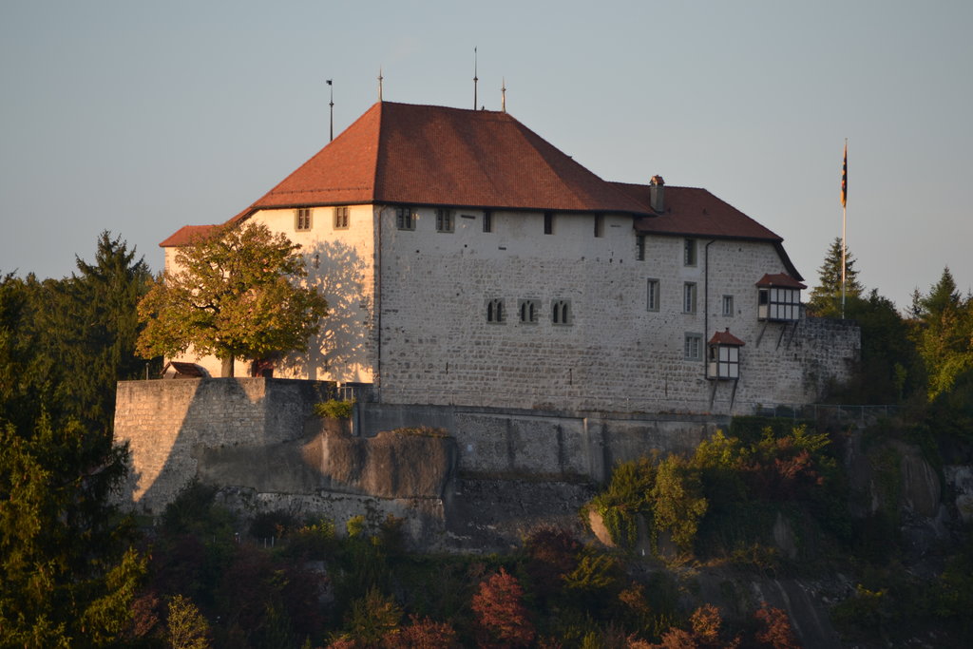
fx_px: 9731
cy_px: 324
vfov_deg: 3.8
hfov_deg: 5.7
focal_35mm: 360
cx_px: 486
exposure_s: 1/200
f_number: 5.3
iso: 100
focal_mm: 240
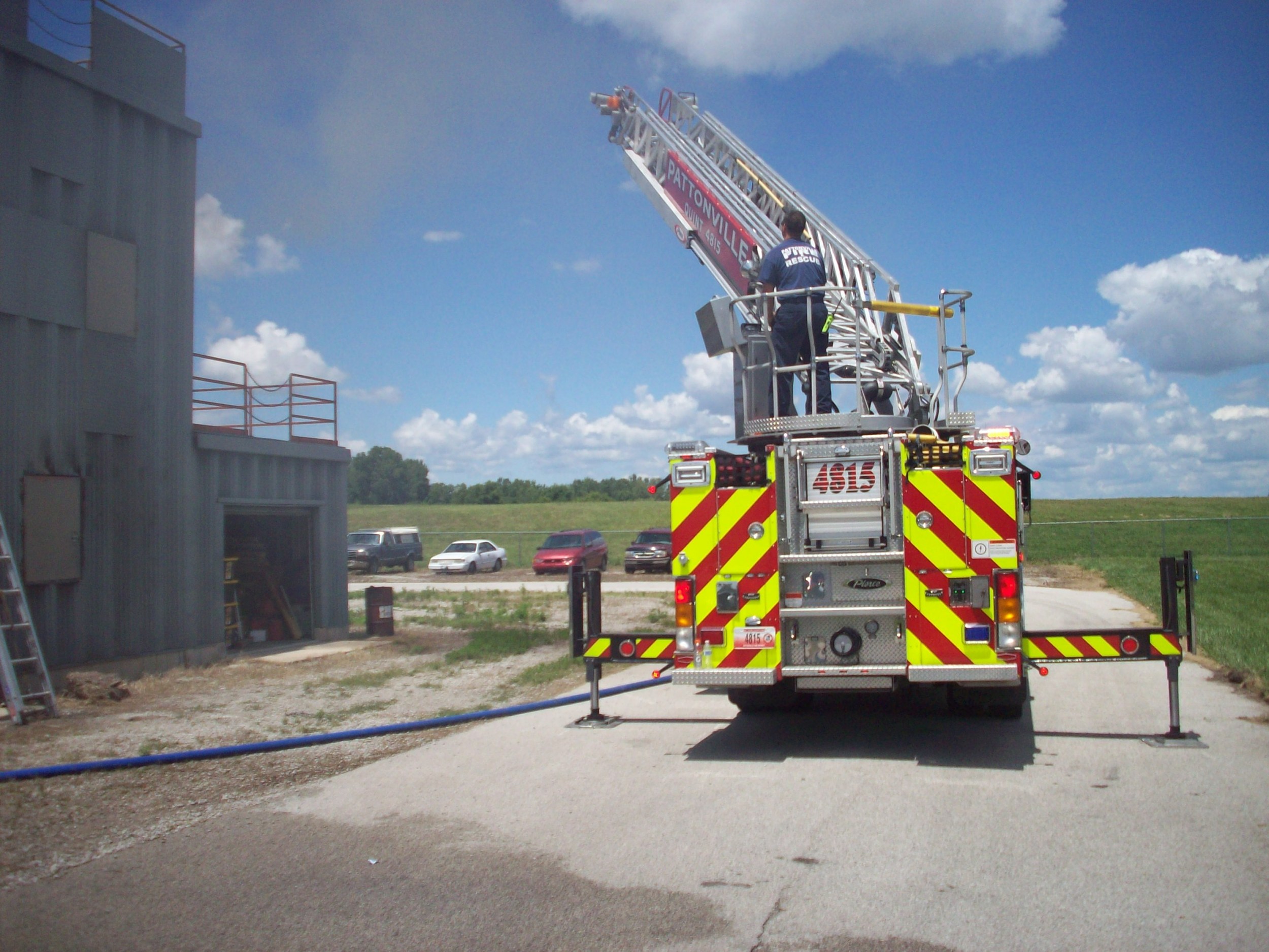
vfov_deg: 38.7
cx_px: 634
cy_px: 476
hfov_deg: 50.1
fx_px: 1356
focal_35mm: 37
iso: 80
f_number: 5.6
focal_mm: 6.2
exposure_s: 1/534
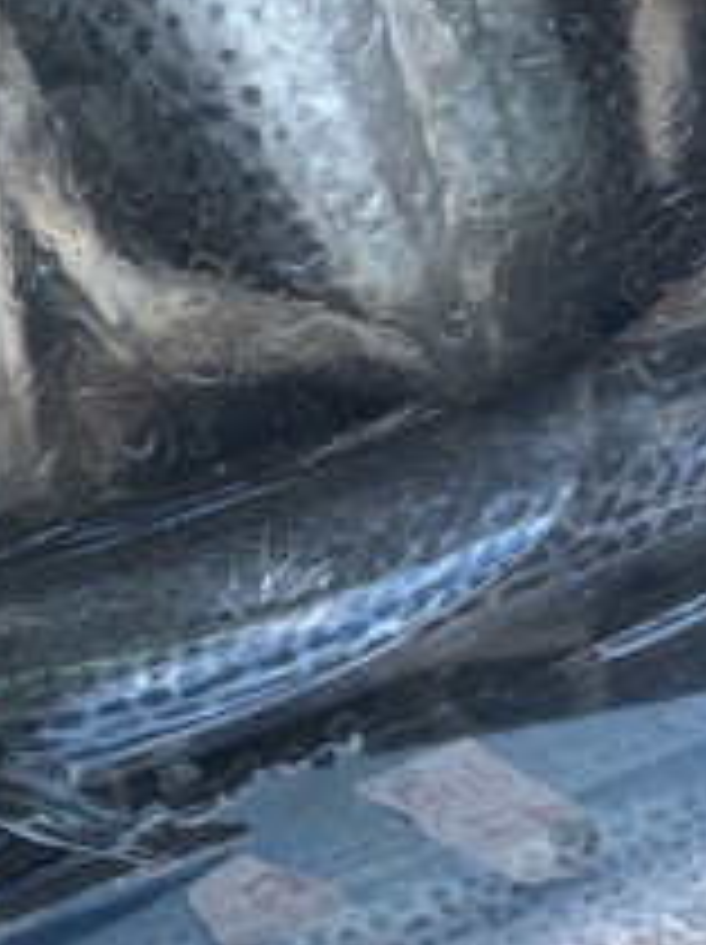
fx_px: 1689
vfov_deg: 31.2
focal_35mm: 62
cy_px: 490
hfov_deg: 23.0
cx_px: 61
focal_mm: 5.96
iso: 500
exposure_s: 1/59
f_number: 1.6
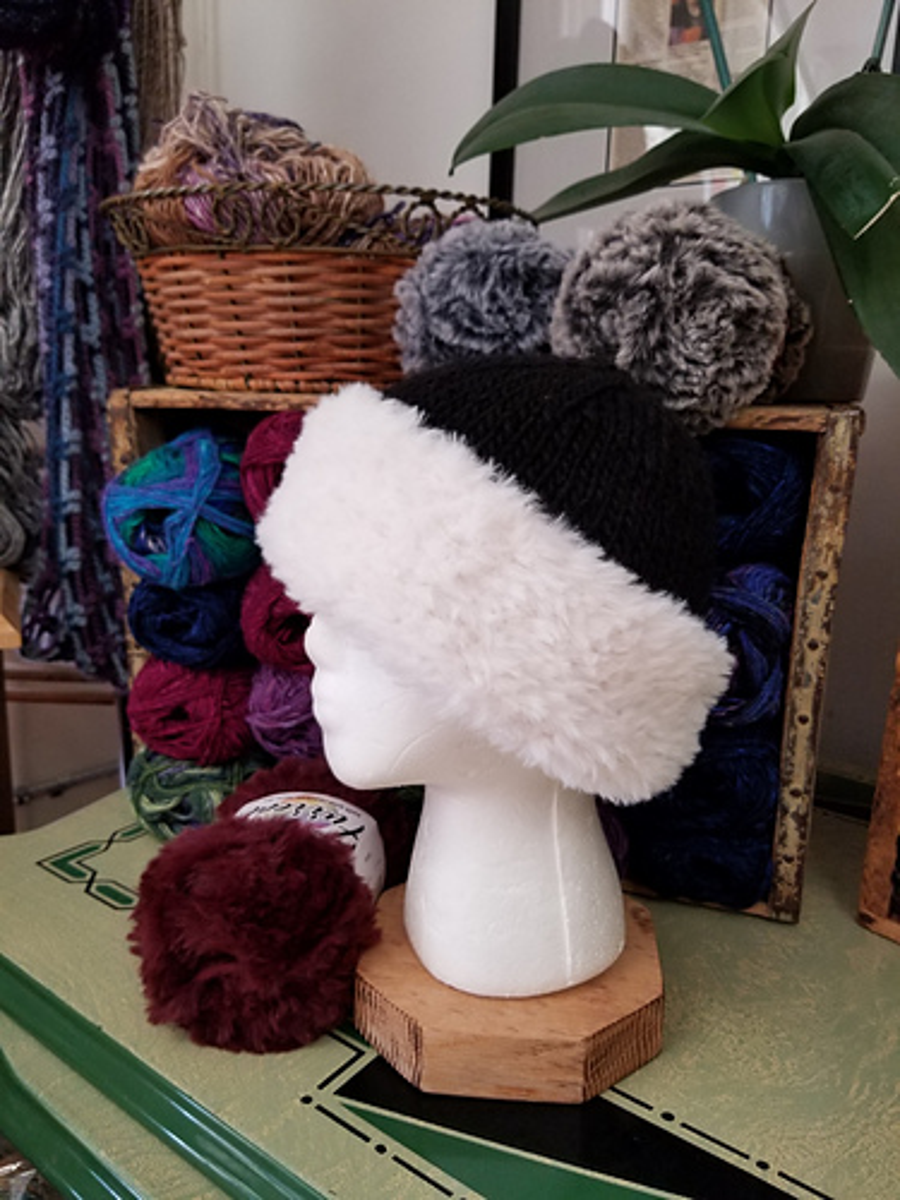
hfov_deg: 53.1
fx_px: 901
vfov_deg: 67.3
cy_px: 600
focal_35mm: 26
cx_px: 450
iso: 160
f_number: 1.7
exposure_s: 1/60
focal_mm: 4.25
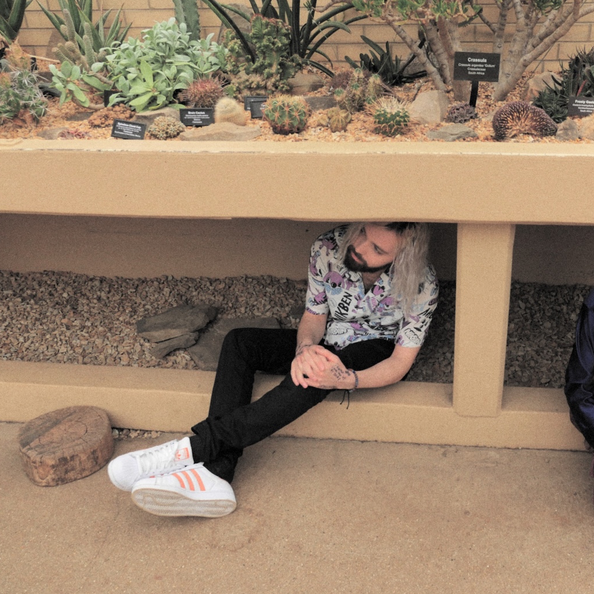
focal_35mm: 31
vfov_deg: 52.5
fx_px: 602
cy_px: 278
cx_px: 399
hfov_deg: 51.5
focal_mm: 12
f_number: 3.5
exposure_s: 1/400
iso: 800
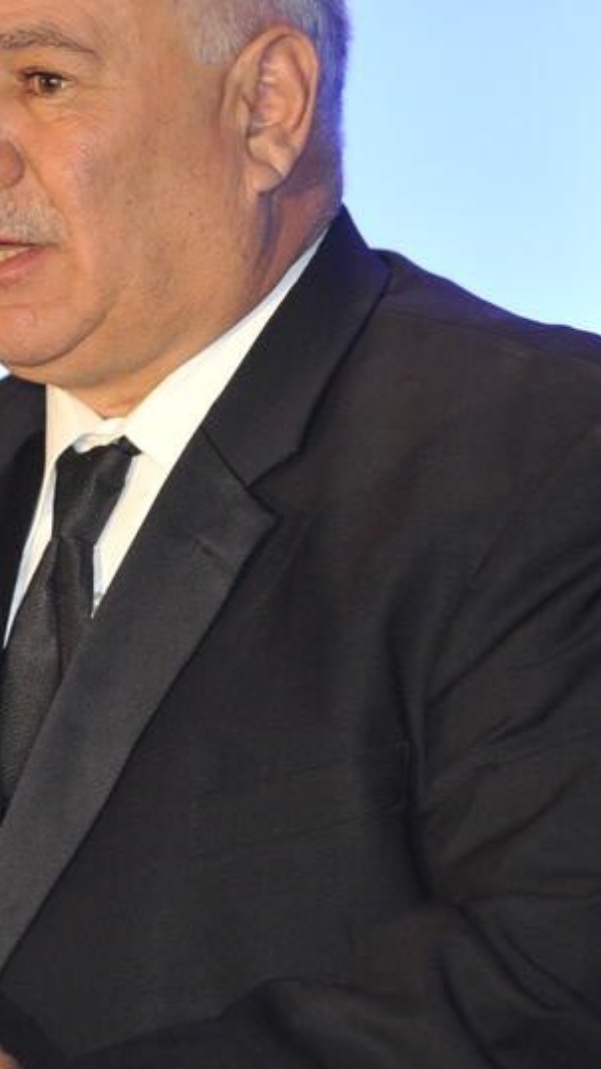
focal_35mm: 387
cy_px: 386
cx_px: -129
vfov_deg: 5.6
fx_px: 10966
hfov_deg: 3.1
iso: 1600
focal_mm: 155
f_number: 2.8
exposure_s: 1/125
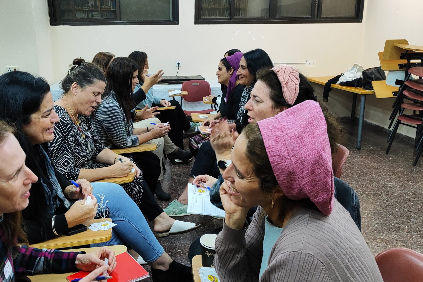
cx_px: 173
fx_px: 411
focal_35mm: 35
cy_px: 156
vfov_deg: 37.8
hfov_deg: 54.1
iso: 612
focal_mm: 5.89
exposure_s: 1/50
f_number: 1.89
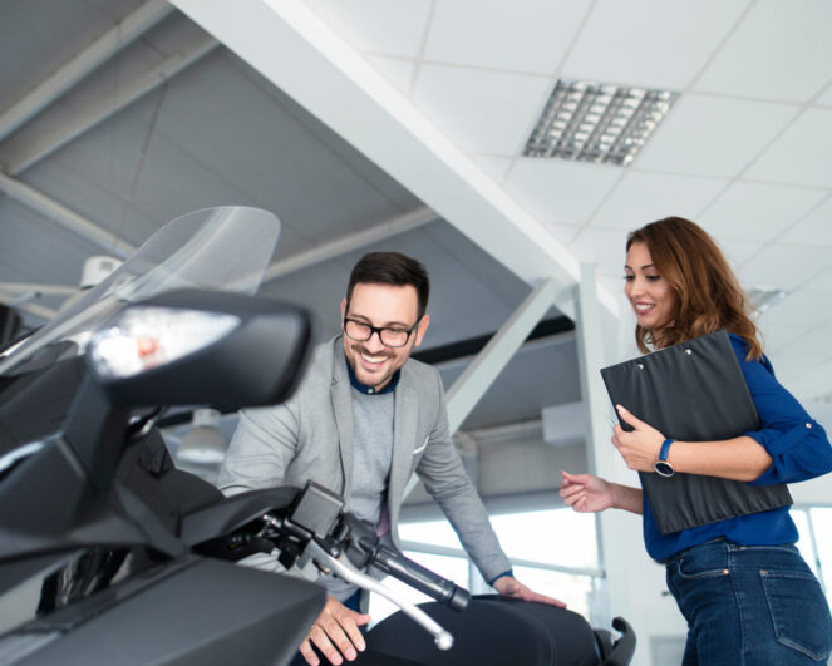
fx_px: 714
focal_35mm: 29
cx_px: 393
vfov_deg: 50.0
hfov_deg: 60.4
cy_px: 329
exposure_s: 1/1600
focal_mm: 20
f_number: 1.8
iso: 500
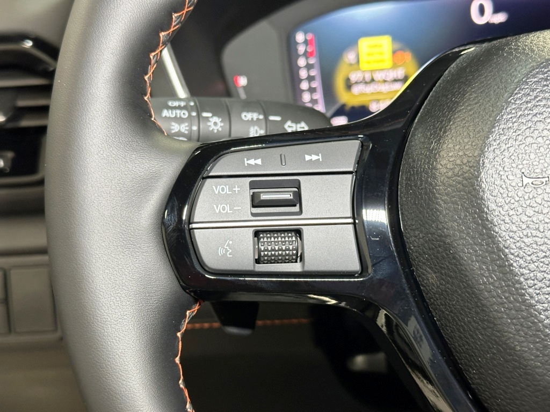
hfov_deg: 39.7
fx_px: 763
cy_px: 206
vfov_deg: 30.3
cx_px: 275
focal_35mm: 48
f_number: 1.78
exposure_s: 1/40
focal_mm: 6.86
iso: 320
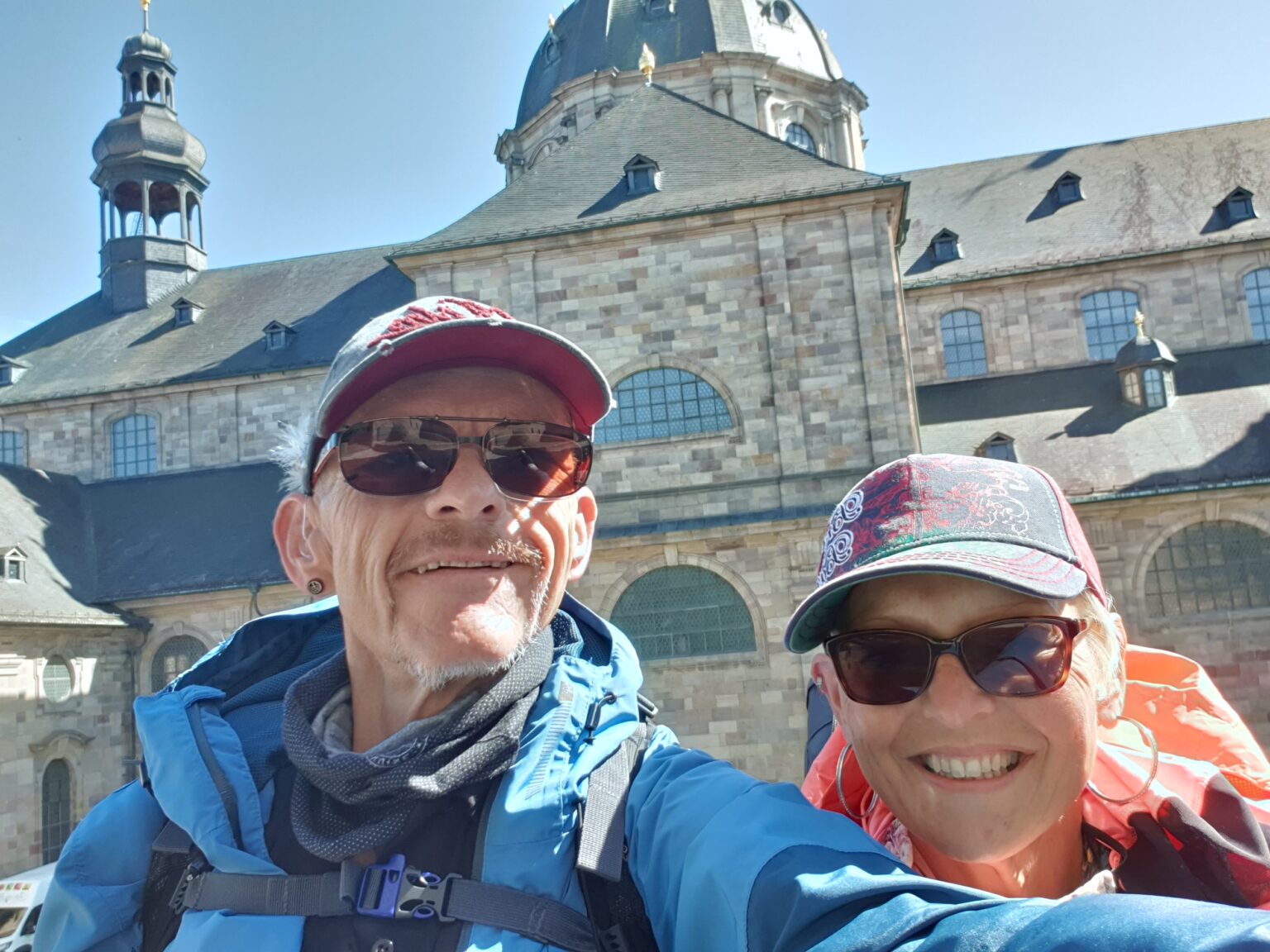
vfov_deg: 45.4
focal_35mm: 31
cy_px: 476
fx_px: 1137
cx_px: 635
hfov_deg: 58.4
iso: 100
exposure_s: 1/303
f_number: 1.7
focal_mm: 2.92
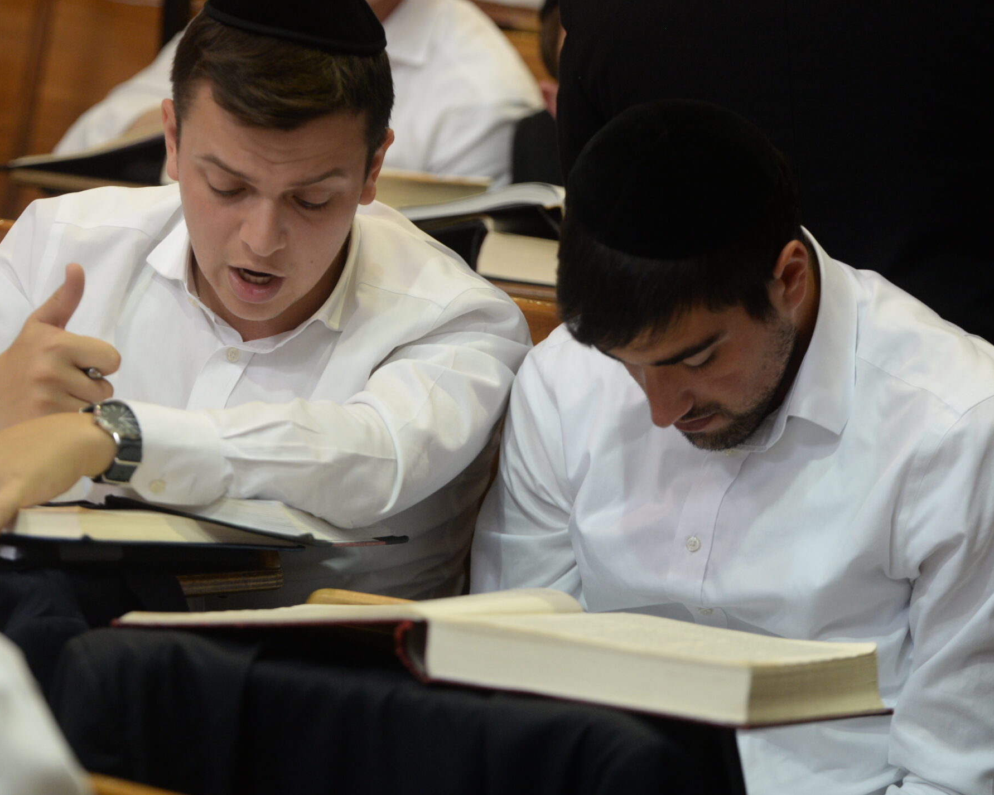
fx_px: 4443
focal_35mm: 151
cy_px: 386
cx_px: 373
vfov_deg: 10.2
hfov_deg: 12.8
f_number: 2.8
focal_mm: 112
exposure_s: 1/640
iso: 1600
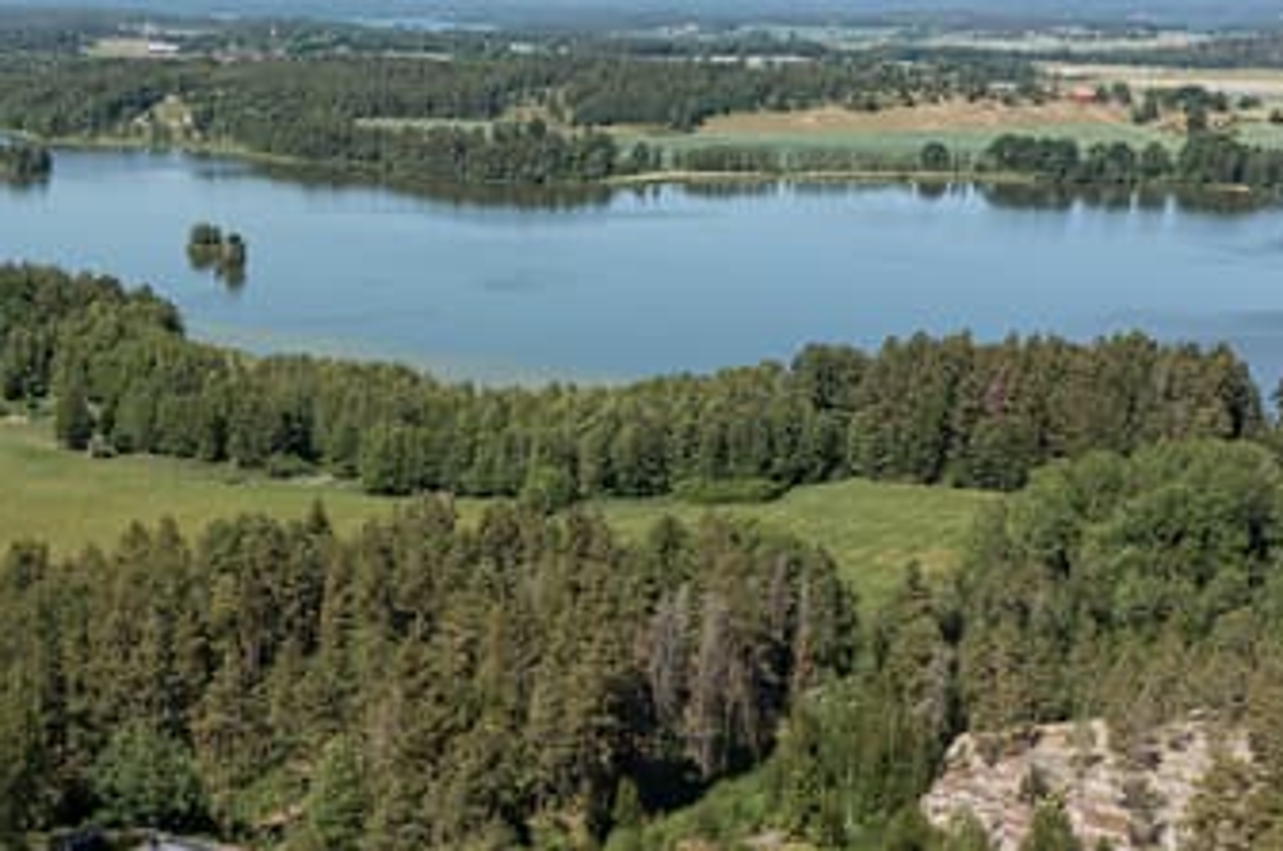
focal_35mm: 48
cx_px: 454
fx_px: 1708
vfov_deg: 28.0
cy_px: 487
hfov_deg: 40.8
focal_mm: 10.26
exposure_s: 1/2500
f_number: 4
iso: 100
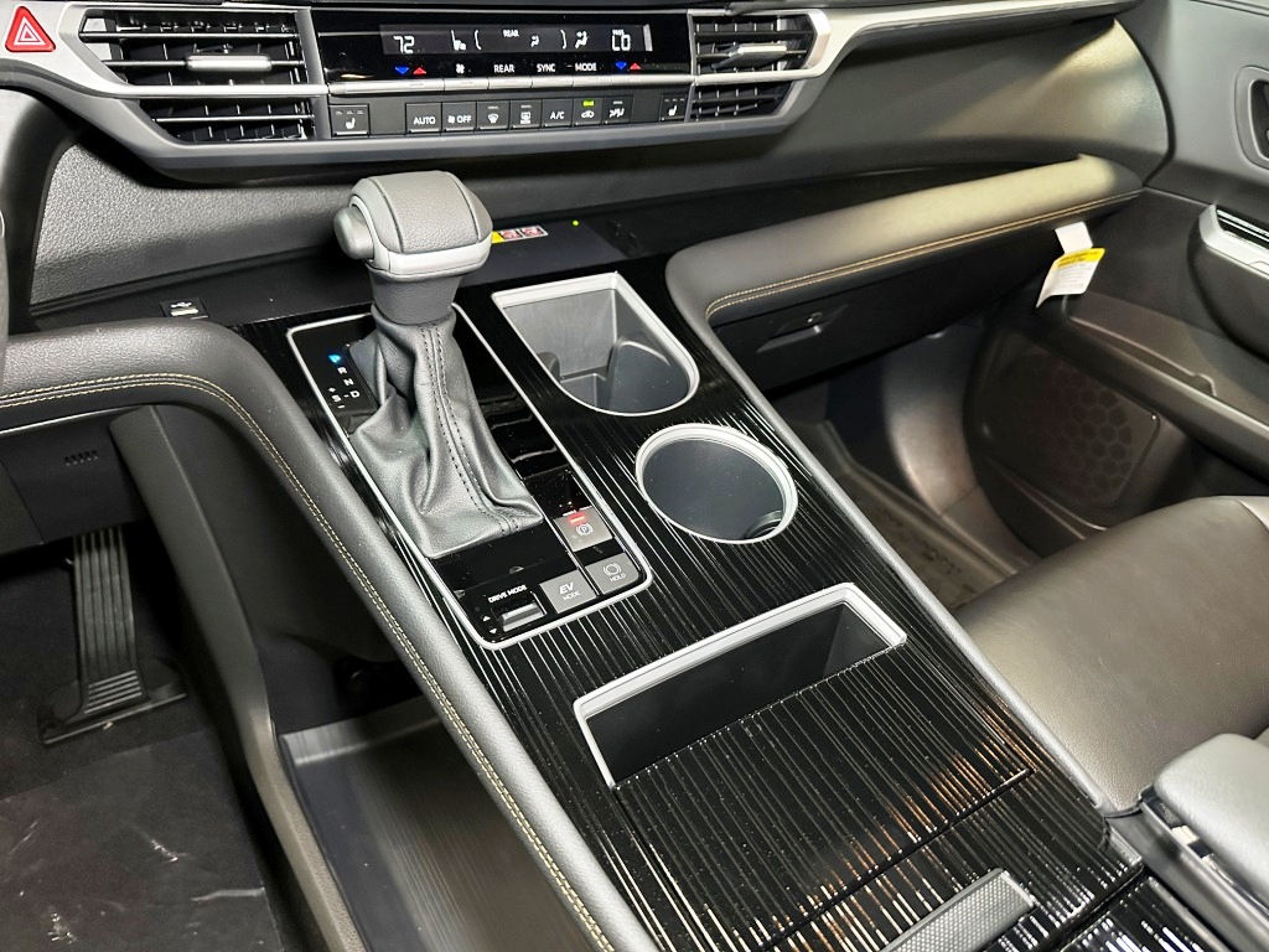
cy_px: 476
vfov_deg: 56.8
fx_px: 880
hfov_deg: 71.6
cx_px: 634
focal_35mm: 24
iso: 800
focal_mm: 6.86
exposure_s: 1/30
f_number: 1.78
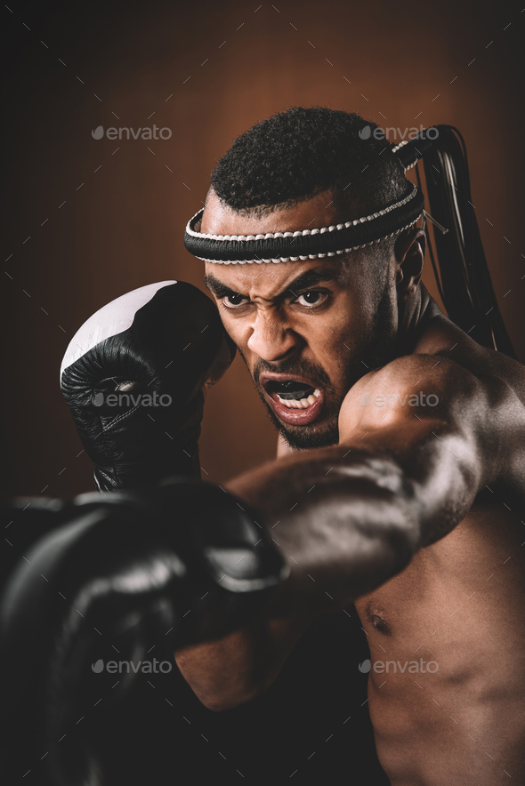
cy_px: 393
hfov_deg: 19.5
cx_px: 262
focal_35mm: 70
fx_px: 1530
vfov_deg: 28.8
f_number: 5.6
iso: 250
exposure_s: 1/250
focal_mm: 70
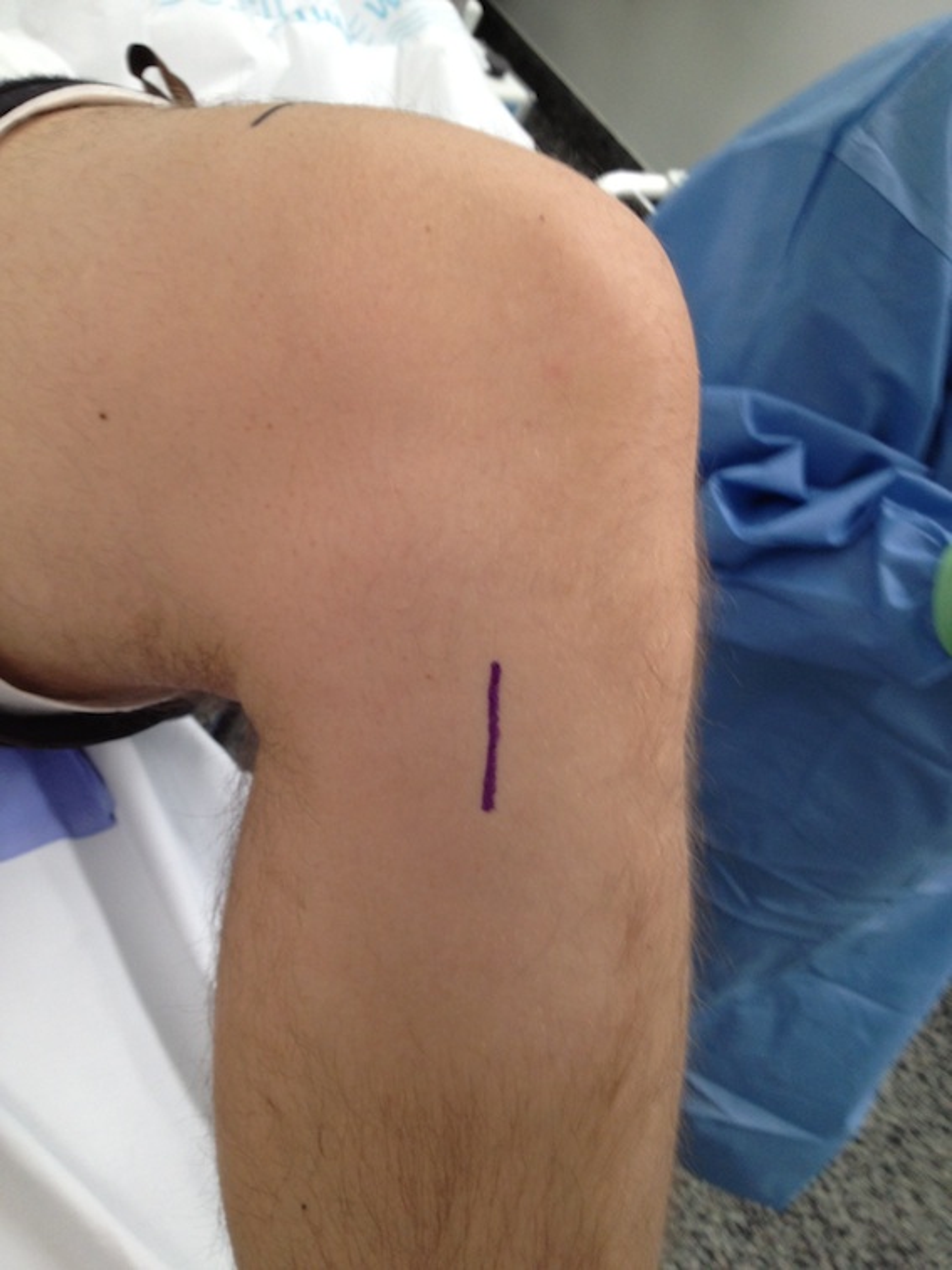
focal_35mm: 35
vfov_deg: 52.6
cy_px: 635
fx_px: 1283
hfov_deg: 40.7
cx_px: 476
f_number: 2.4
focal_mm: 4.28
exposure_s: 1/20
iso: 80
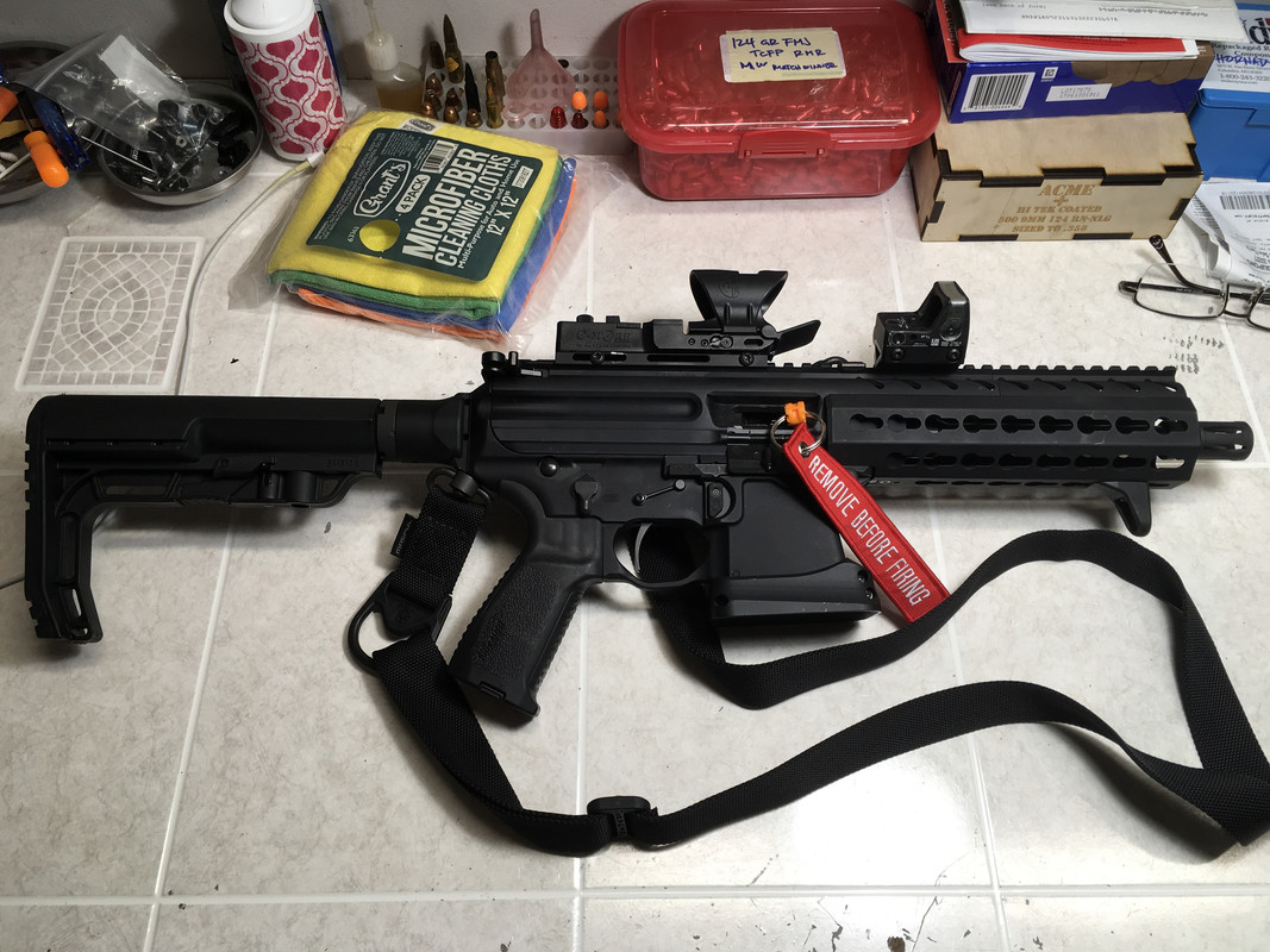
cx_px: 635
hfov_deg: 61.7
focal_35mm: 29
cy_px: 476
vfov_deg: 48.2
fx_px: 1064
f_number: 2.2
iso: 25
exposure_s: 1/60
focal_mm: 4.15
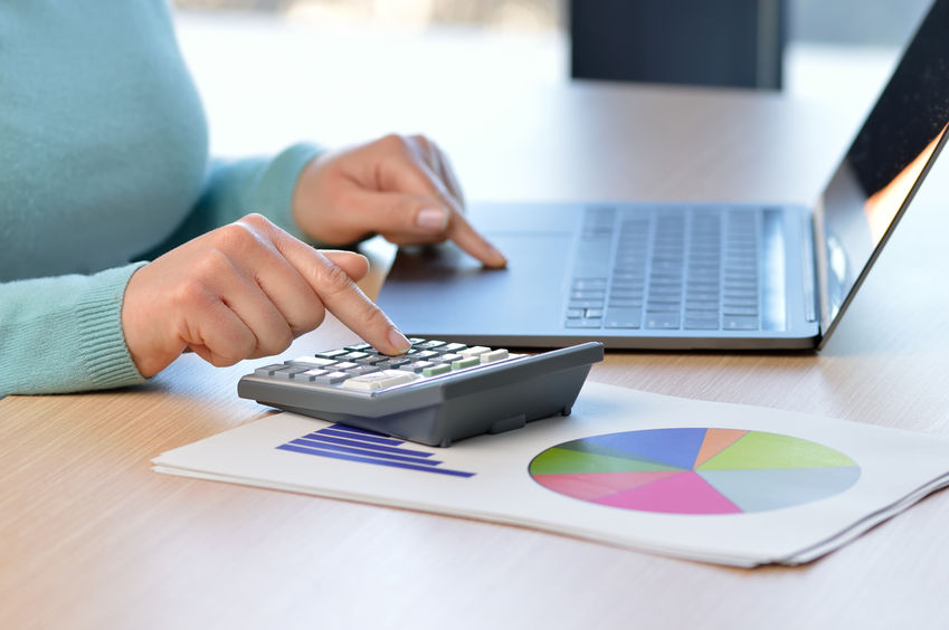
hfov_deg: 13.1
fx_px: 4147
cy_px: 315
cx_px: 474
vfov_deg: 8.7
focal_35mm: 158
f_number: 4.5
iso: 200
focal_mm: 105
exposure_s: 1/100
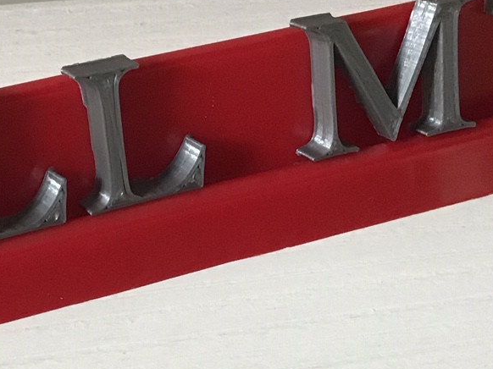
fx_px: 1239
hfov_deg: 22.2
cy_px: 181
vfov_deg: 17.0
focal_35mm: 87
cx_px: 98
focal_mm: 3.3
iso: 160
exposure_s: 1/33
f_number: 2.4
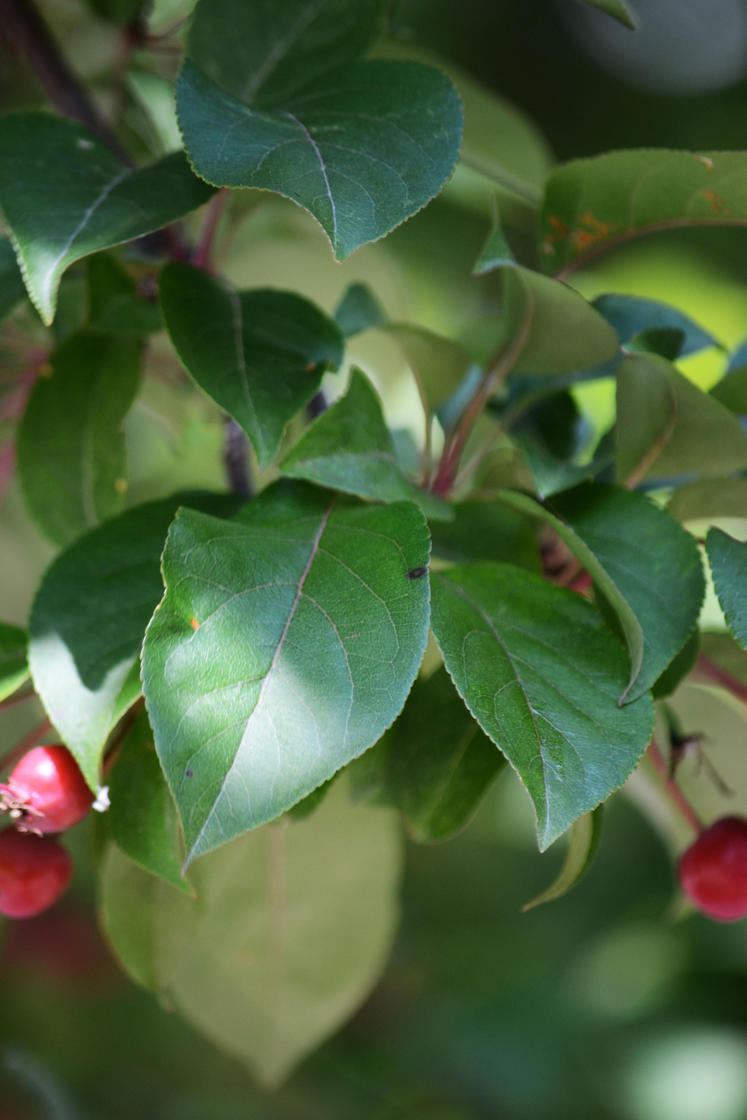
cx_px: 374
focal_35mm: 300
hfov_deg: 4.6
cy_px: 560
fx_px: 9337
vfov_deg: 6.9
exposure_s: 1/160
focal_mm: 200
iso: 250
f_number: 5.6
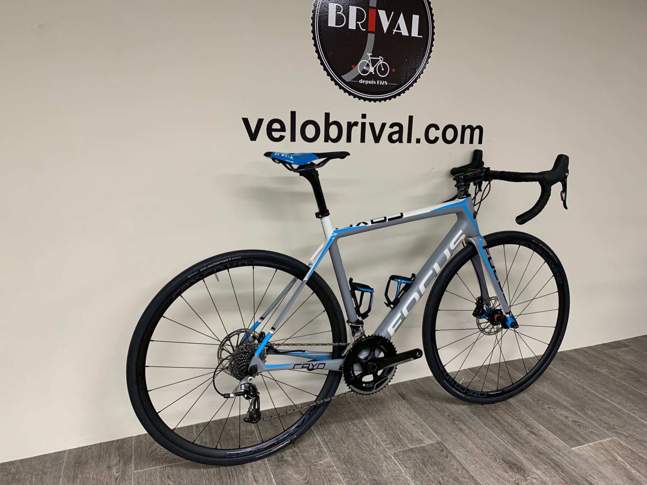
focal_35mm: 26
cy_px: 242
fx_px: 486
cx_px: 324
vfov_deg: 53.1
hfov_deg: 67.3
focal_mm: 4.25
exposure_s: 1/50
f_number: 1.8
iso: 160
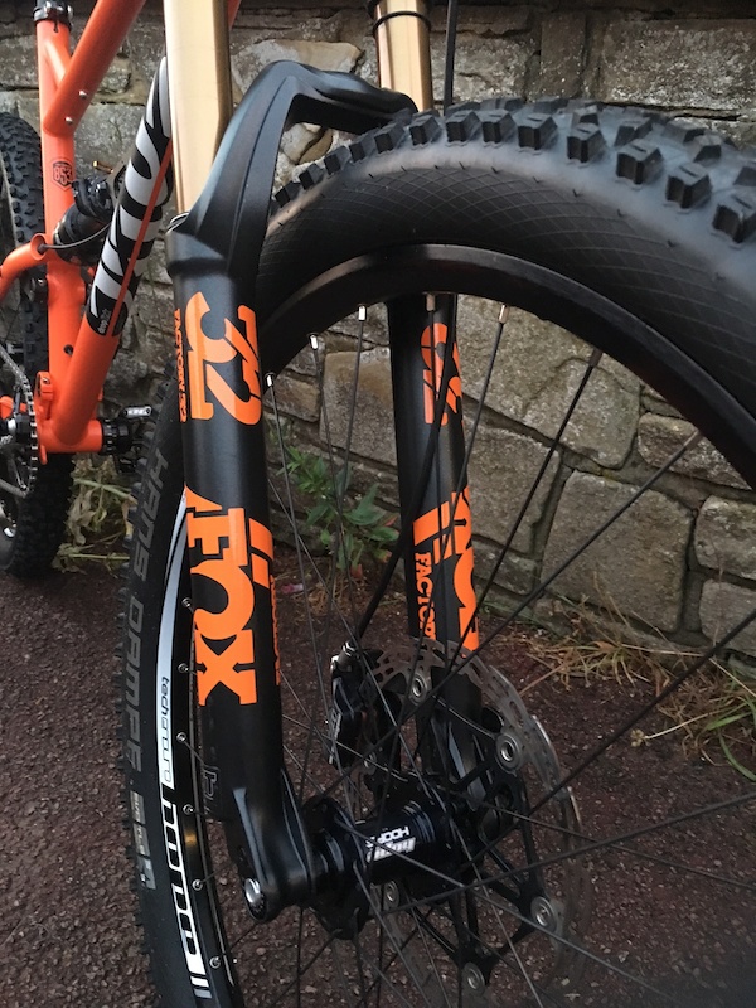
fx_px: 844
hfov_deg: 48.2
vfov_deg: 61.7
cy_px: 504
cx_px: 378
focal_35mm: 29
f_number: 2.2
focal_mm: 4.15
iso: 500
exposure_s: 1/17
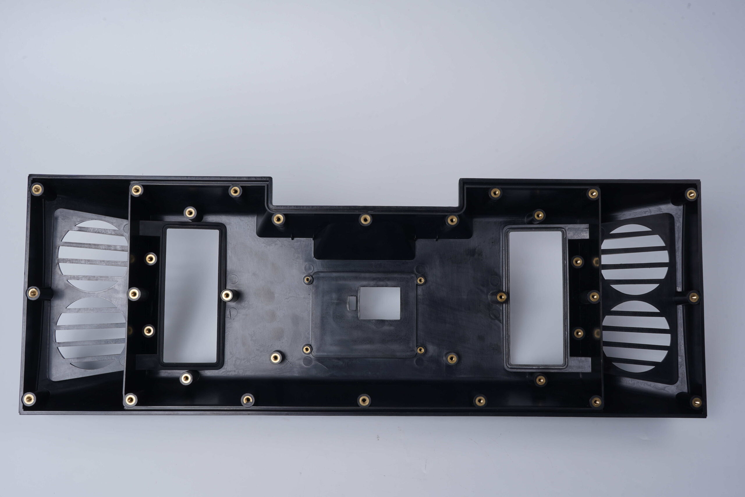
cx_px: 372
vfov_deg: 35.9
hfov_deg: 51.9
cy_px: 248
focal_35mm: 37
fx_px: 766
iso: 100
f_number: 19
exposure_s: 1/125
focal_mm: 37
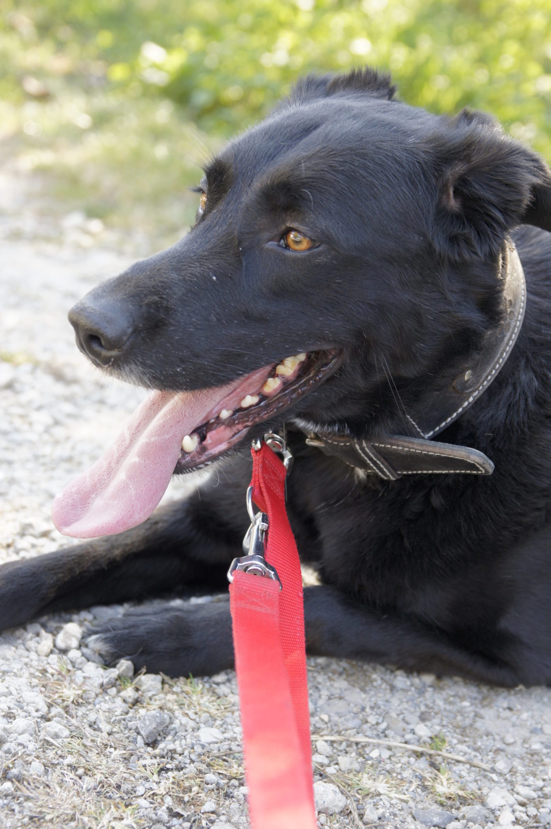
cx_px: 276
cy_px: 414
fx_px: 1725
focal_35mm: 75
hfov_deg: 18.2
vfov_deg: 27.0
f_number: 4
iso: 200
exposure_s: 1/125
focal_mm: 50
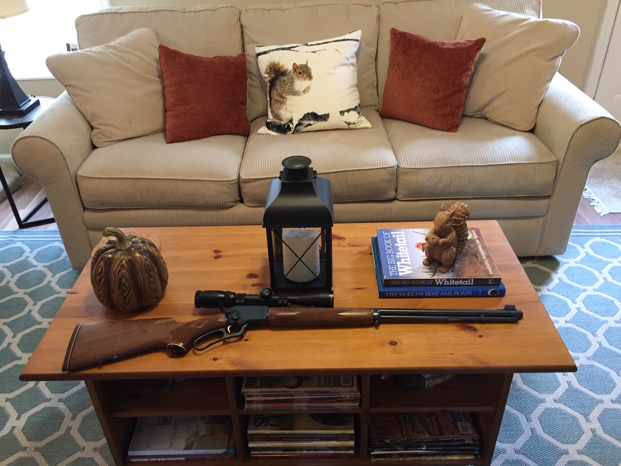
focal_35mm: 29
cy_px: 233
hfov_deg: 61.7
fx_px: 520
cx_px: 310
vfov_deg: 48.2
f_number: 2.2
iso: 250
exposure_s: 1/30
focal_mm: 4.15
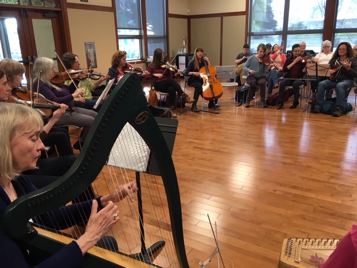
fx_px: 299
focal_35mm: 29
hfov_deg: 61.7
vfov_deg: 48.2
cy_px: 134
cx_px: 178
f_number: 2.2
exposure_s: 1/30
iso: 50
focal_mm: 4.15
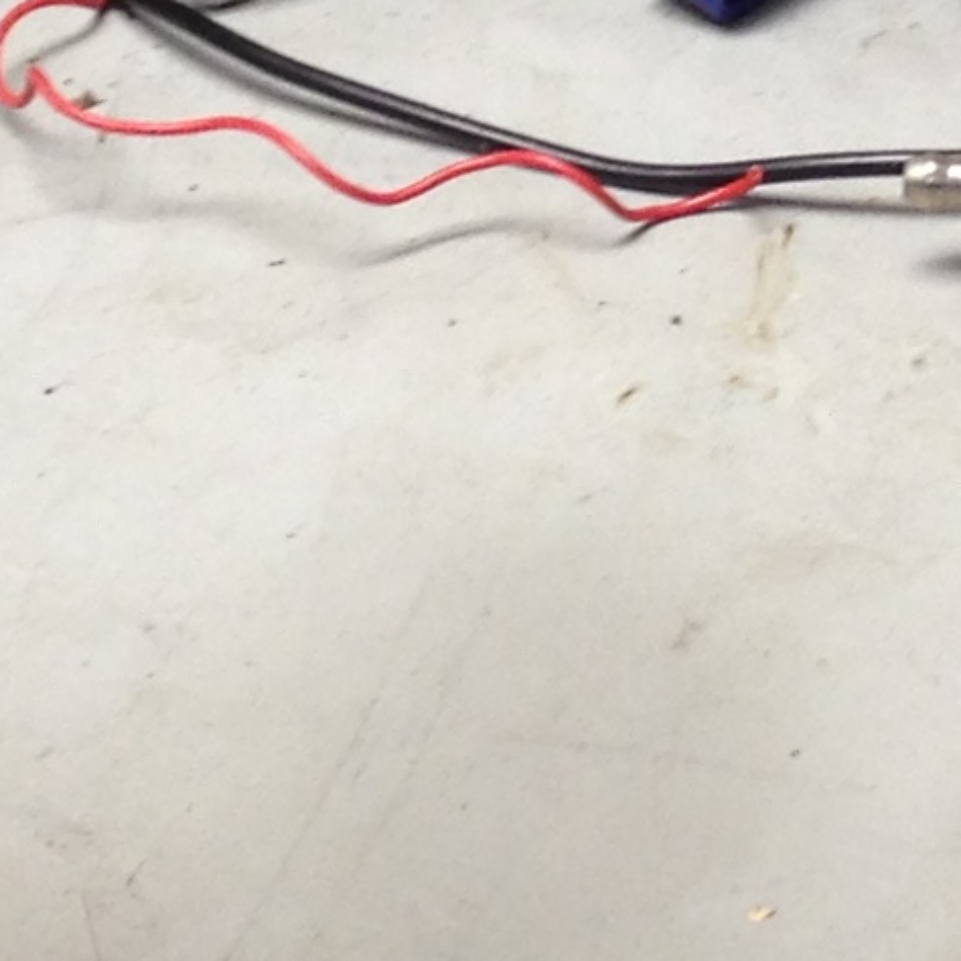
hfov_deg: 8.7
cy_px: -428
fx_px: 6313
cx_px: 902
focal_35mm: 201
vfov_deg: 8.5
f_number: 2.4
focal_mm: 4.12
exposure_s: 1/20
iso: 50
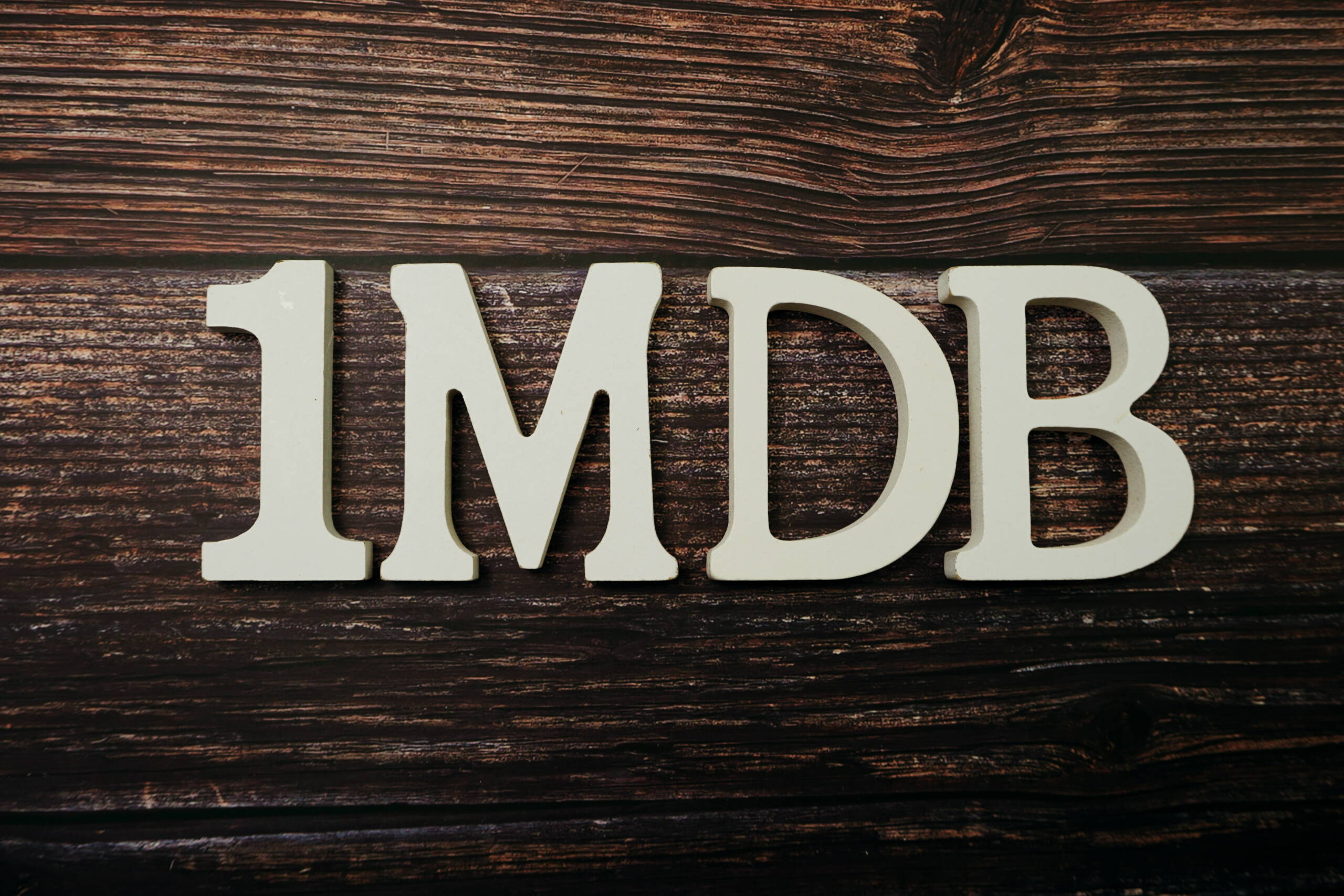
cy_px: 448
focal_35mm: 36
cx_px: 672
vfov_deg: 36.9
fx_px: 1344
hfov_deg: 53.1
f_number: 8
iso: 200
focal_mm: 24
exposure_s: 1/30
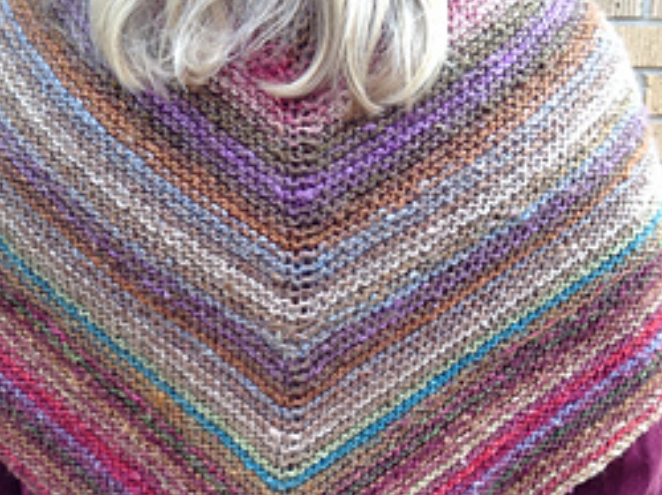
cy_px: 375
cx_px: 331
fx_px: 1261
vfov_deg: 22.0
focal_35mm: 66
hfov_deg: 29.4
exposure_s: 1/40
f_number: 2.4
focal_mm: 3.3
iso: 32
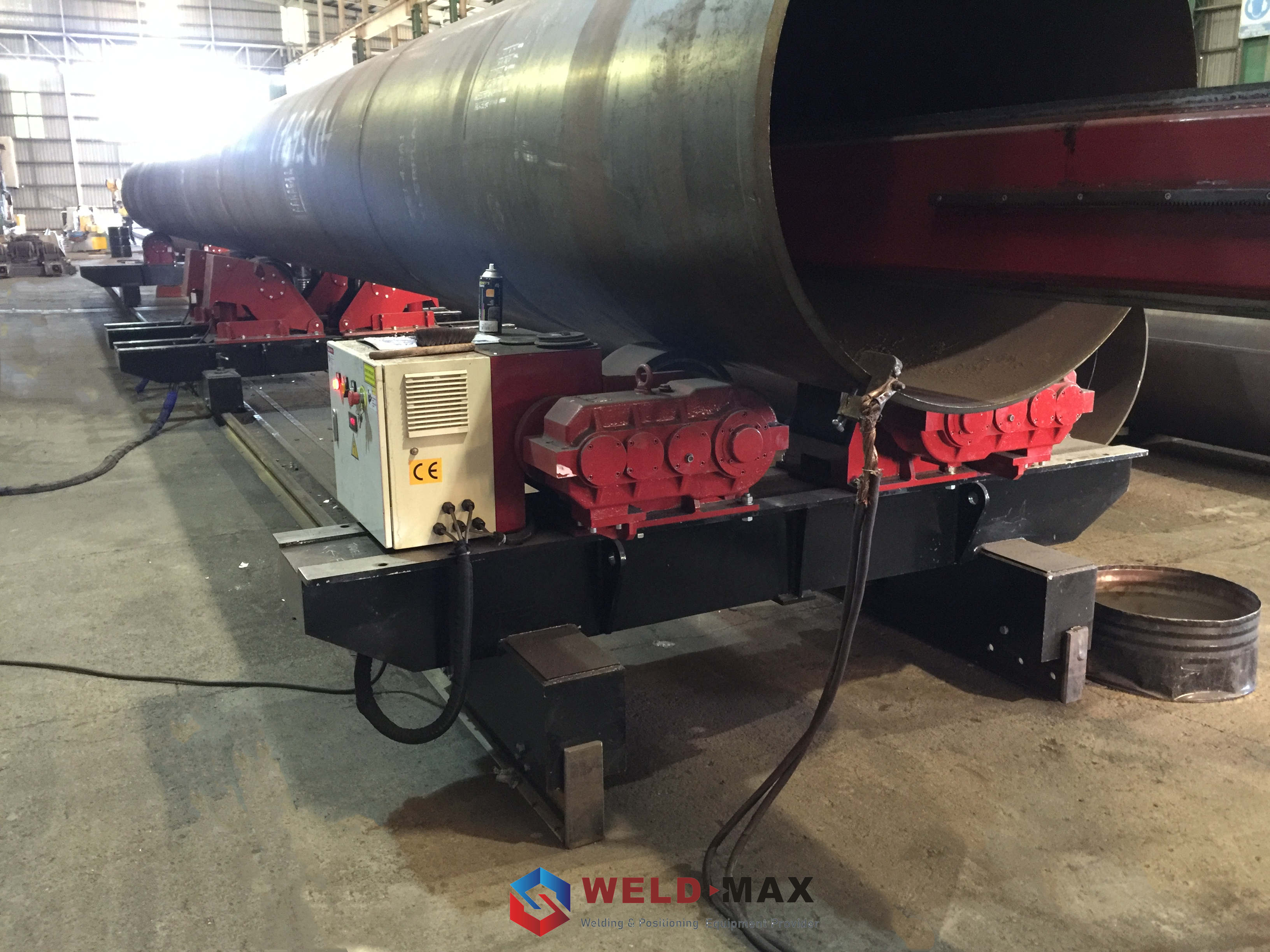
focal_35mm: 29
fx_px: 1064
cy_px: 476
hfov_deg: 61.7
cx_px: 635
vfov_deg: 48.2
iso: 200
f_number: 2.2
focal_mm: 4.15
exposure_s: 1/8
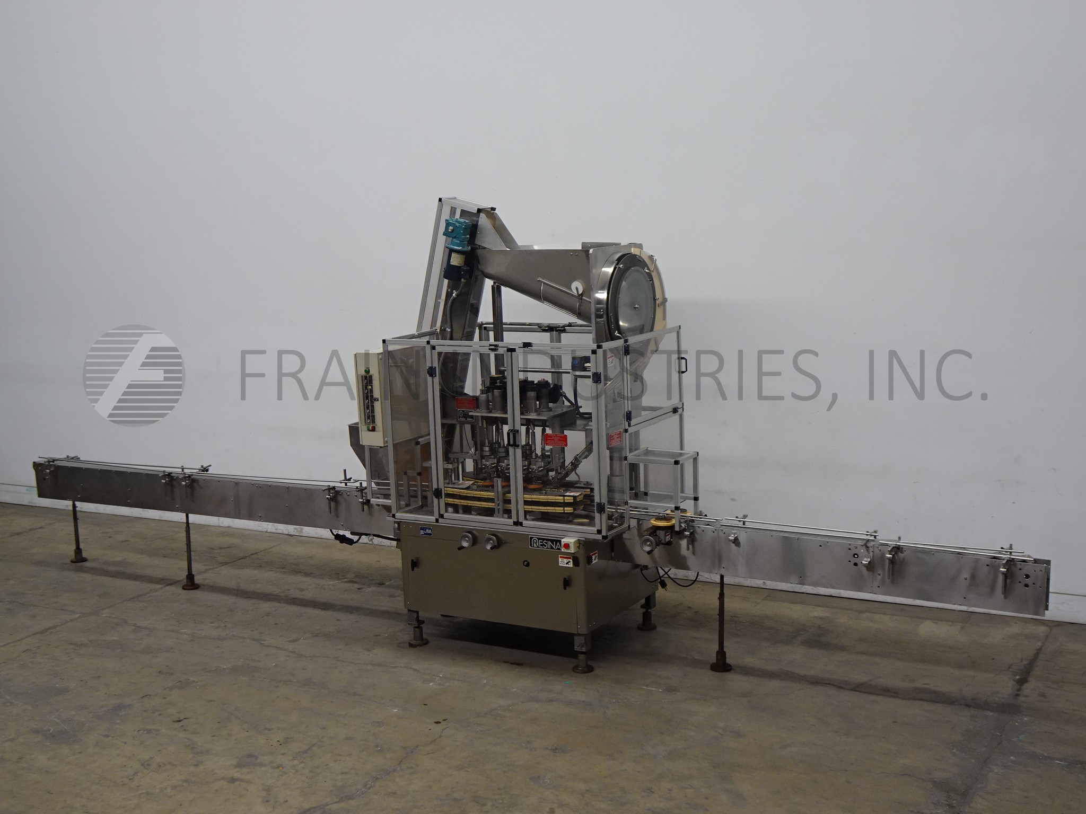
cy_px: 407
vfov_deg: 33.6
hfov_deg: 43.9
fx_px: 1349
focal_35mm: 43
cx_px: 543
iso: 160
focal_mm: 7.06
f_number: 4
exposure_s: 1/50
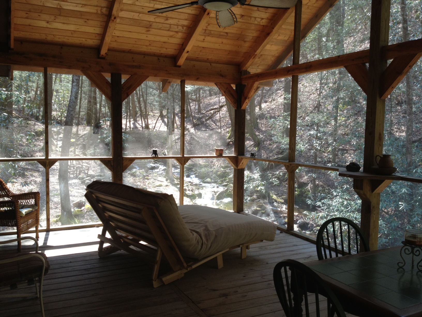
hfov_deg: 52.6
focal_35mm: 35
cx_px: 211
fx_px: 427
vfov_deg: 40.7
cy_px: 158
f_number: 2.4
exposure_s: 1/120
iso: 64
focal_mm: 4.28
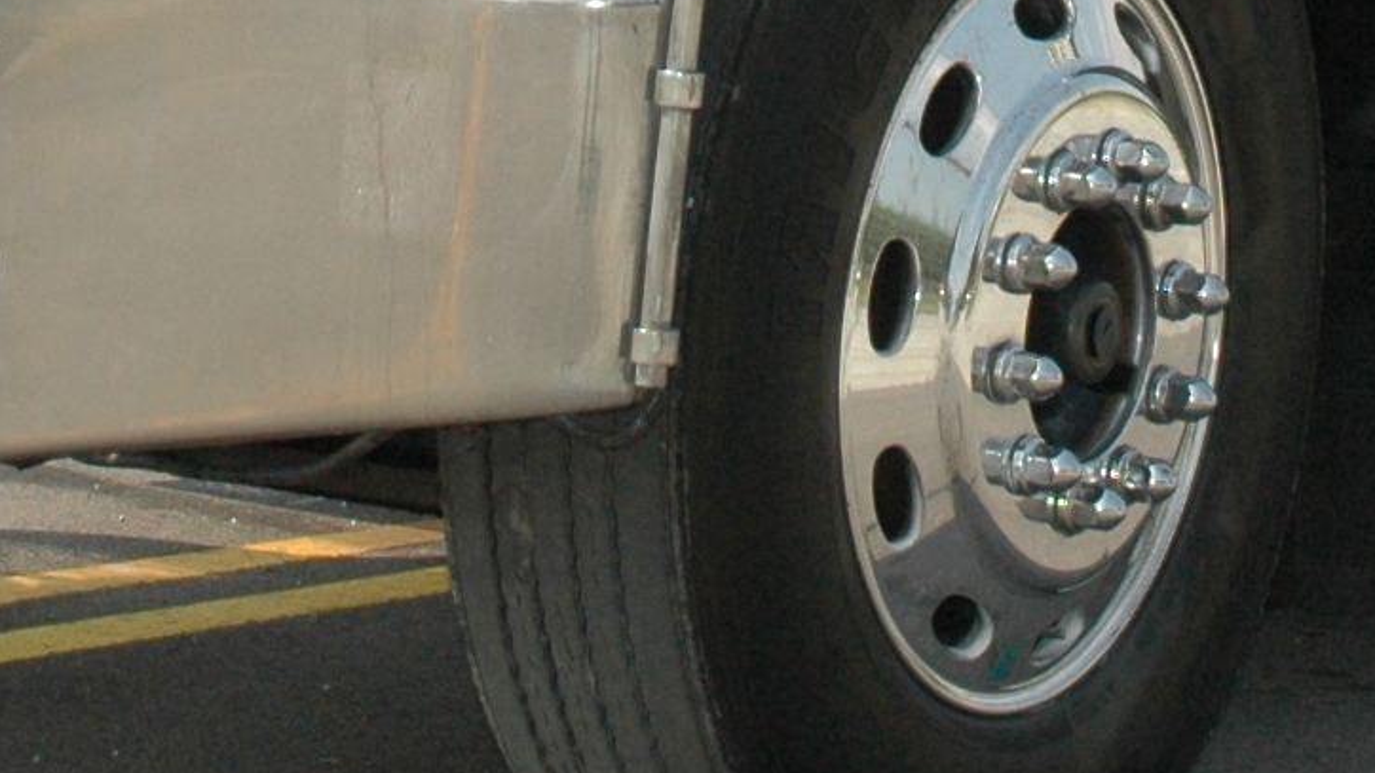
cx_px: 817
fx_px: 5948
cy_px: -745
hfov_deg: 13.2
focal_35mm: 163
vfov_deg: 7.2
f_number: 9
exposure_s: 1/500
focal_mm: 25
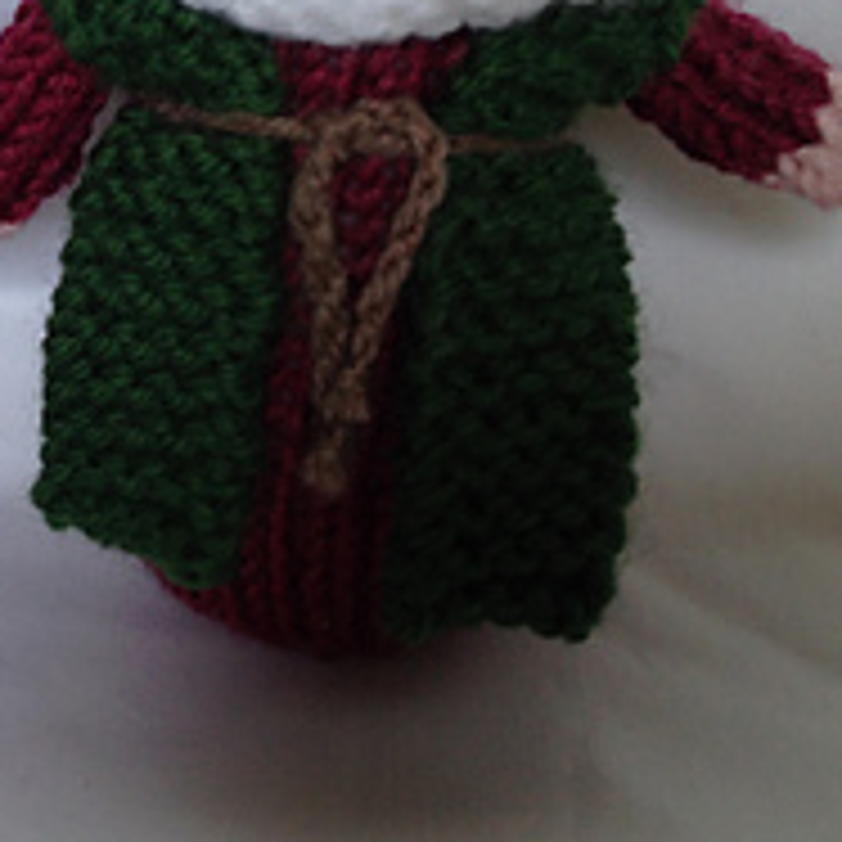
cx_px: -95
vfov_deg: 21.6
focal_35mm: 78
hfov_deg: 21.1
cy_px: 61
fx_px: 2147
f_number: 2.4
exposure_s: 1/20
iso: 64
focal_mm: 4.13
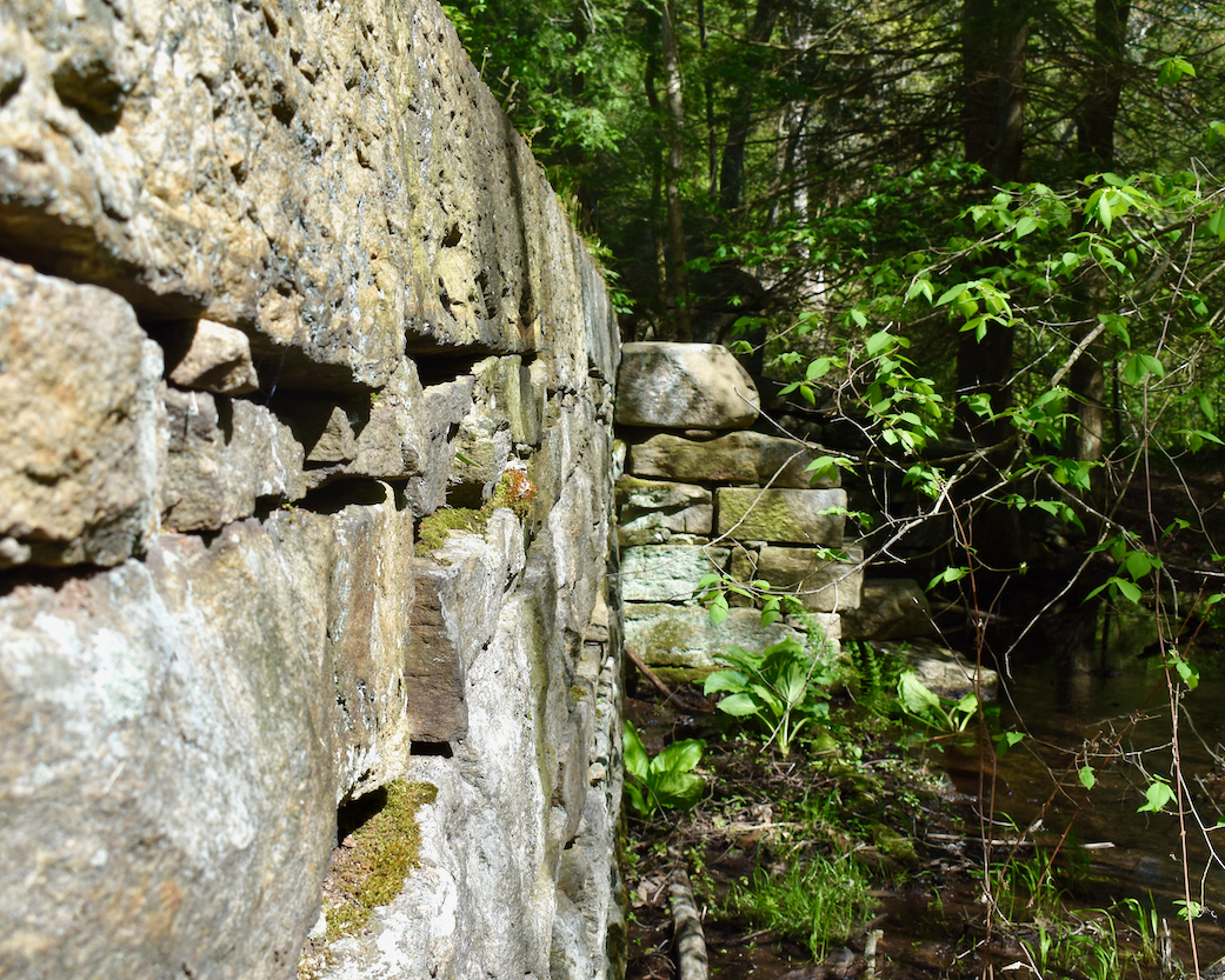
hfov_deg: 41.1
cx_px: 638
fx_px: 1632
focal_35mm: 45
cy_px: 485
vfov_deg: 33.4
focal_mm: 26
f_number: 8
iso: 160
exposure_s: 1/250
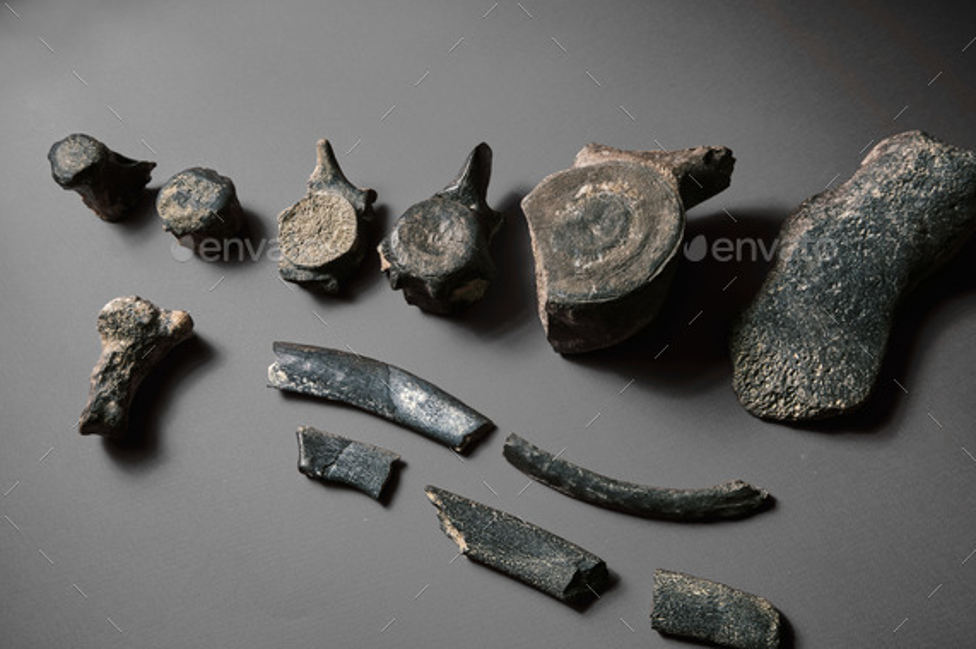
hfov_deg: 60.3
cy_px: 329
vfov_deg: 42.3
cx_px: 499
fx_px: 840
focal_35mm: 31
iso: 160
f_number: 8
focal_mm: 20.3
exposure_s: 1/125
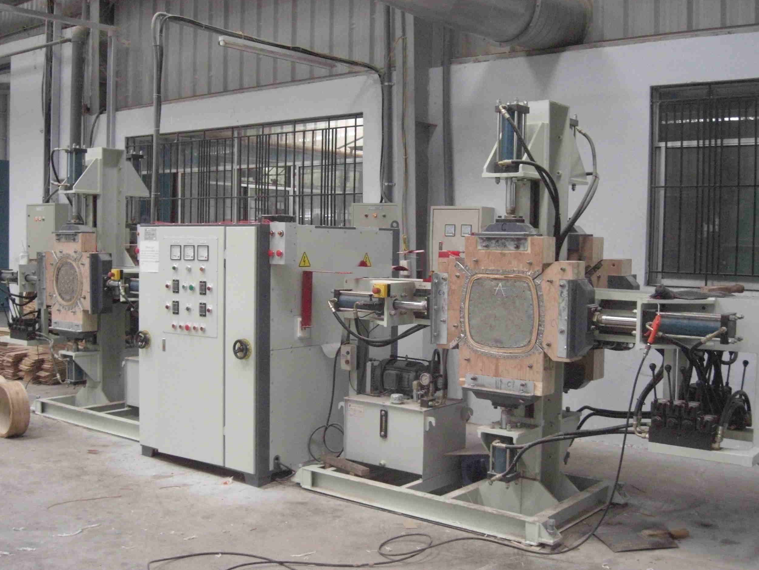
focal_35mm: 39
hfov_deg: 47.9
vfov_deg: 36.8
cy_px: 291
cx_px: 374
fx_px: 855
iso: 800
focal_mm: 7.9
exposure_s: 1/100
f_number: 2.8
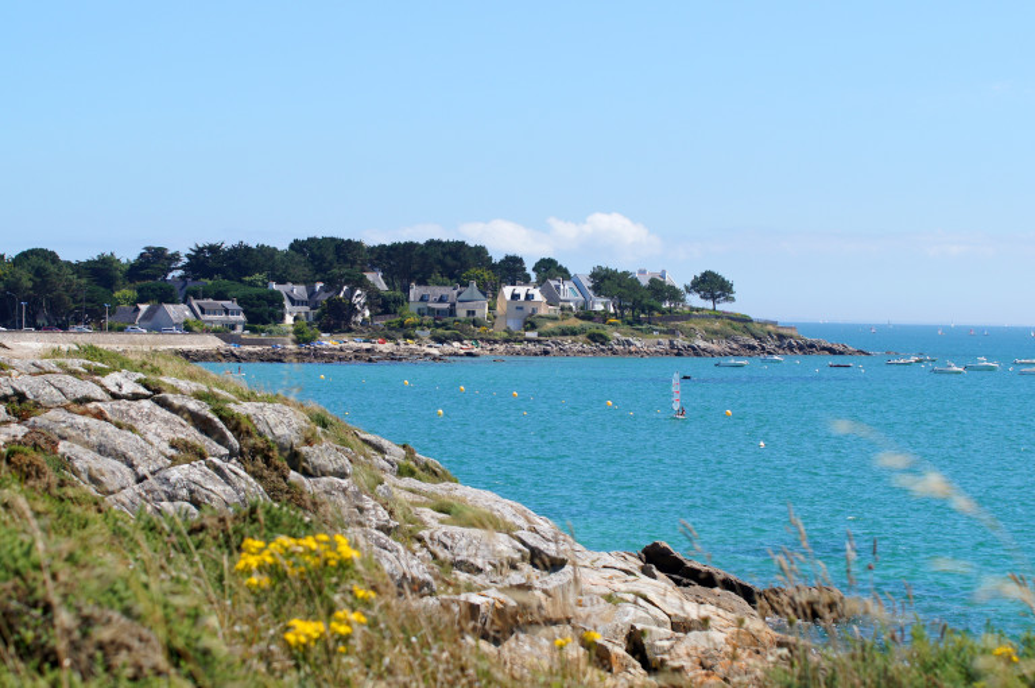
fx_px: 3015
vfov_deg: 13.0
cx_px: 518
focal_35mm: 105
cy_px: 344
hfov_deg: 19.5
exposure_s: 1/500
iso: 100
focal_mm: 70
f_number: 6.3
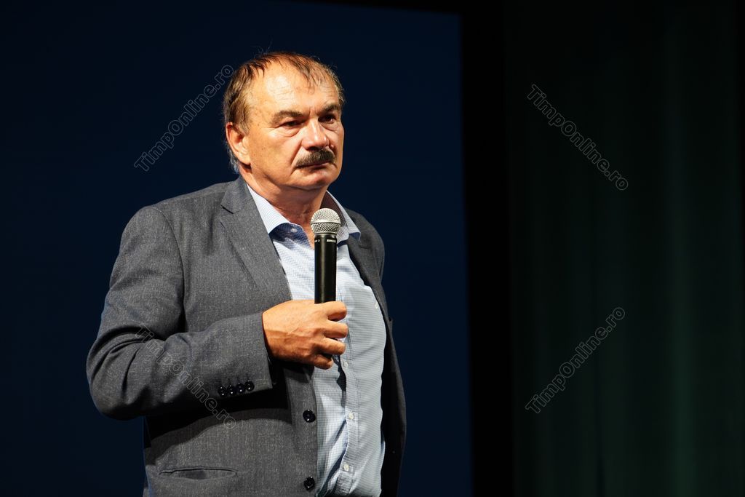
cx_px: 372
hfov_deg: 10.2
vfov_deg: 6.8
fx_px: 4191
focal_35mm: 202
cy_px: 248
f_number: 5.6
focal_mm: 135
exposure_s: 1/20
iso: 500
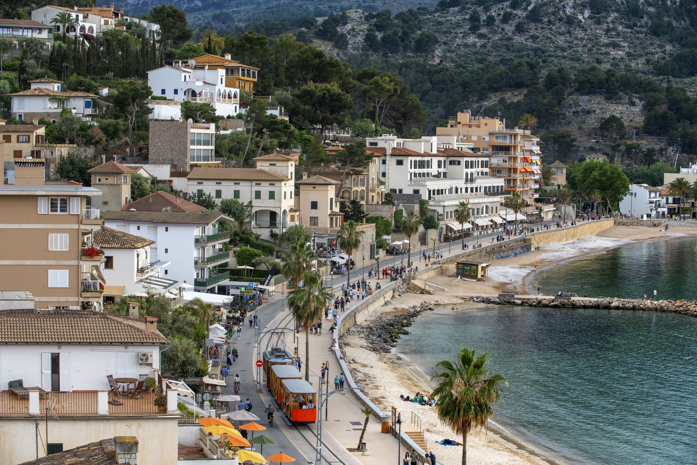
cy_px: 232
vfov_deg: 17.1
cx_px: 348
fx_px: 1549
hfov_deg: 25.4
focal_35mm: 80
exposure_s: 1/800
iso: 800
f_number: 7.1
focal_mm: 80
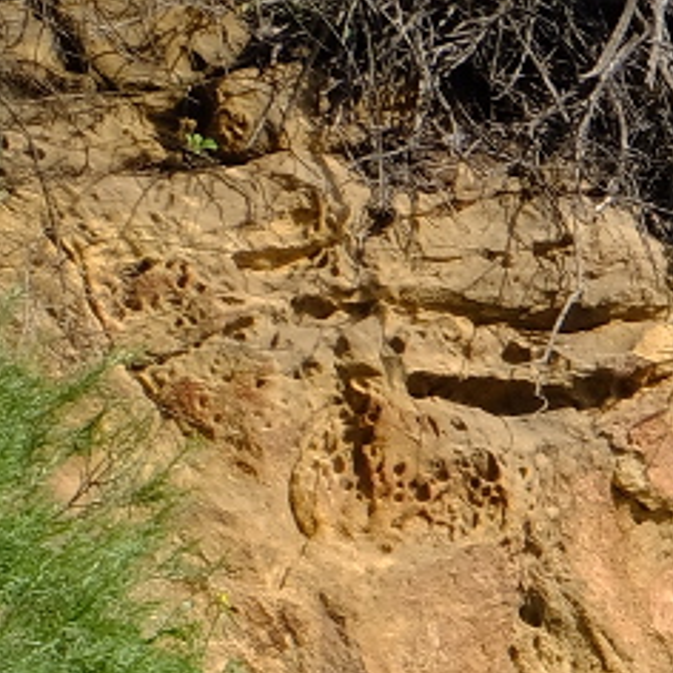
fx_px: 3805
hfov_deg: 7.9
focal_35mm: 173
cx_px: 2338
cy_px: 1049
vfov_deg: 9.8
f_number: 16
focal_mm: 18
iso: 400
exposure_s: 1/125
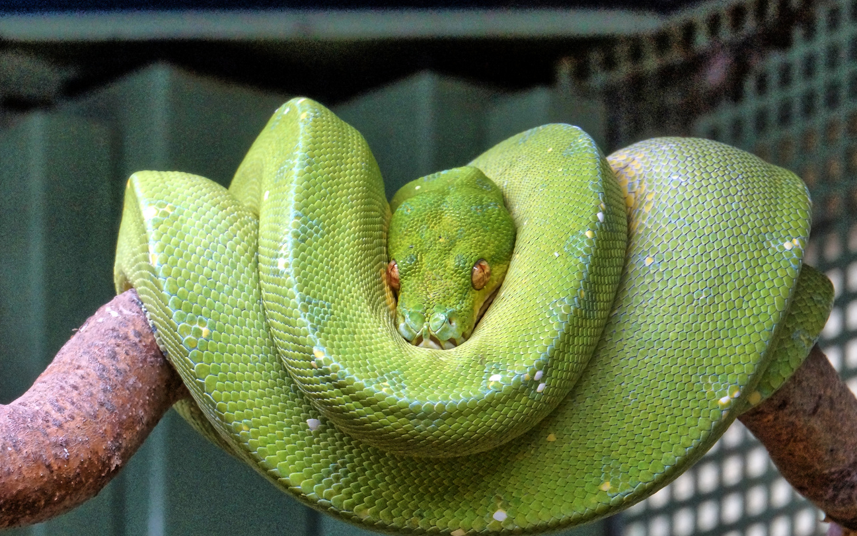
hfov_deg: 5.2
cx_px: 405
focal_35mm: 401
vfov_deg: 3.3
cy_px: 313
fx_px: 9367
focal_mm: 210
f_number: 16
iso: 1600
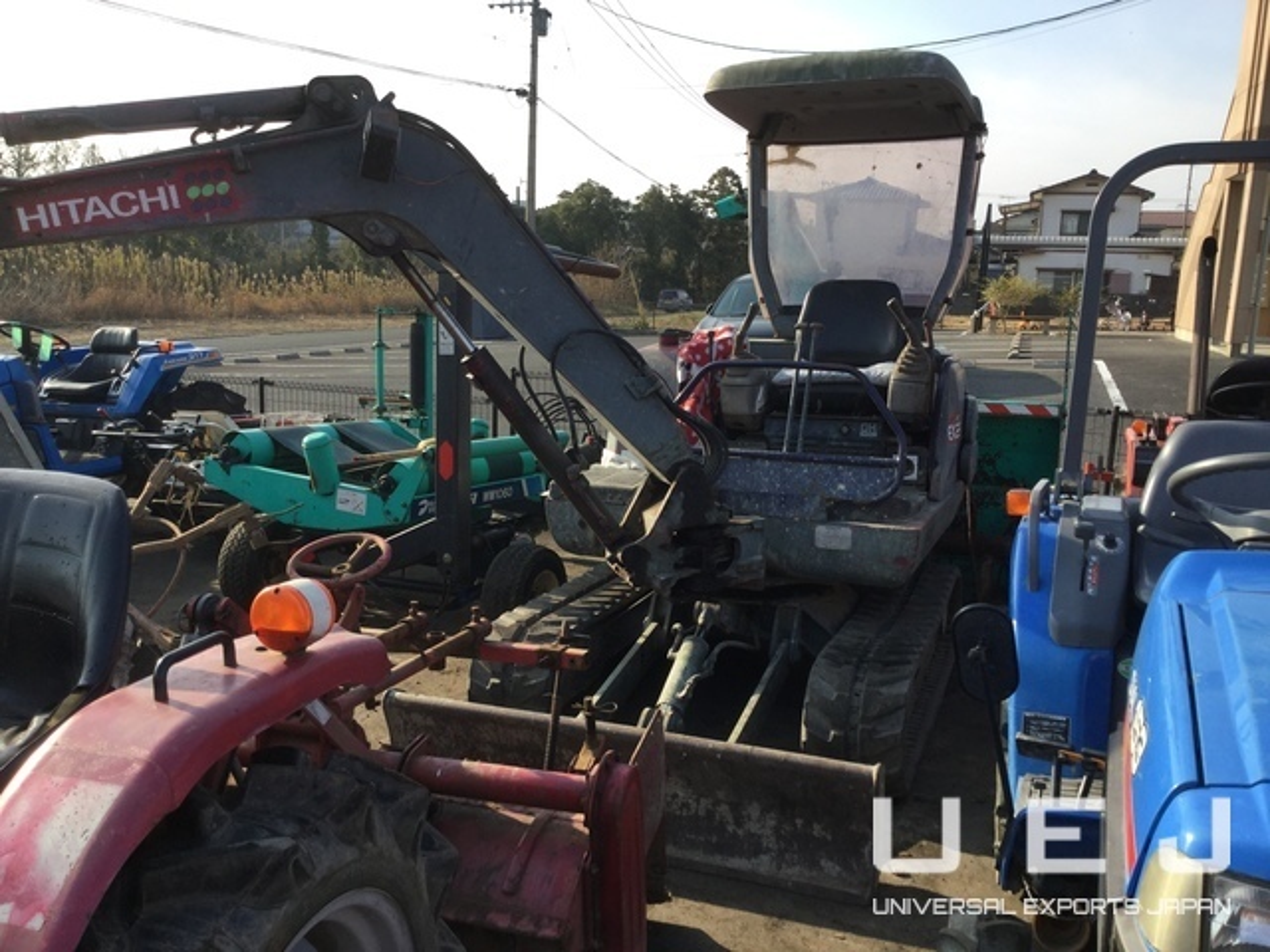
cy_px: 476
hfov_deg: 58.4
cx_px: 635
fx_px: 1137
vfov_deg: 45.4
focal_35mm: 31
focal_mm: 3.3
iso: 25
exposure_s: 1/466
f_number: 2.4
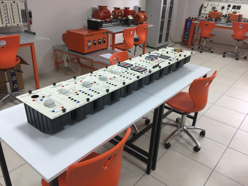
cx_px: 124
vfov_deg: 48.2
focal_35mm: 29
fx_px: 208
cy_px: 93
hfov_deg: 61.7
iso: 64
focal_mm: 4.15
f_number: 2.2
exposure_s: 1/33
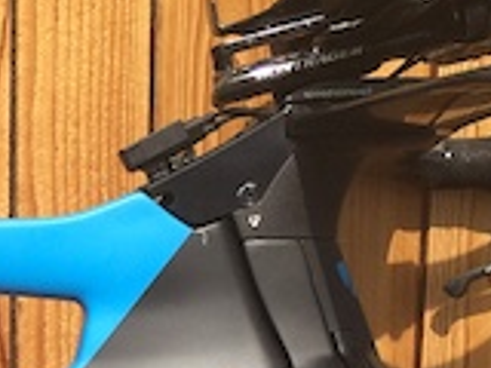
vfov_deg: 9.8
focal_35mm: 145
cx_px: -285
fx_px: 2057
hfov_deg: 12.8
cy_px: 635
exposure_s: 1/2160
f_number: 2.2
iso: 32
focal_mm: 4.15
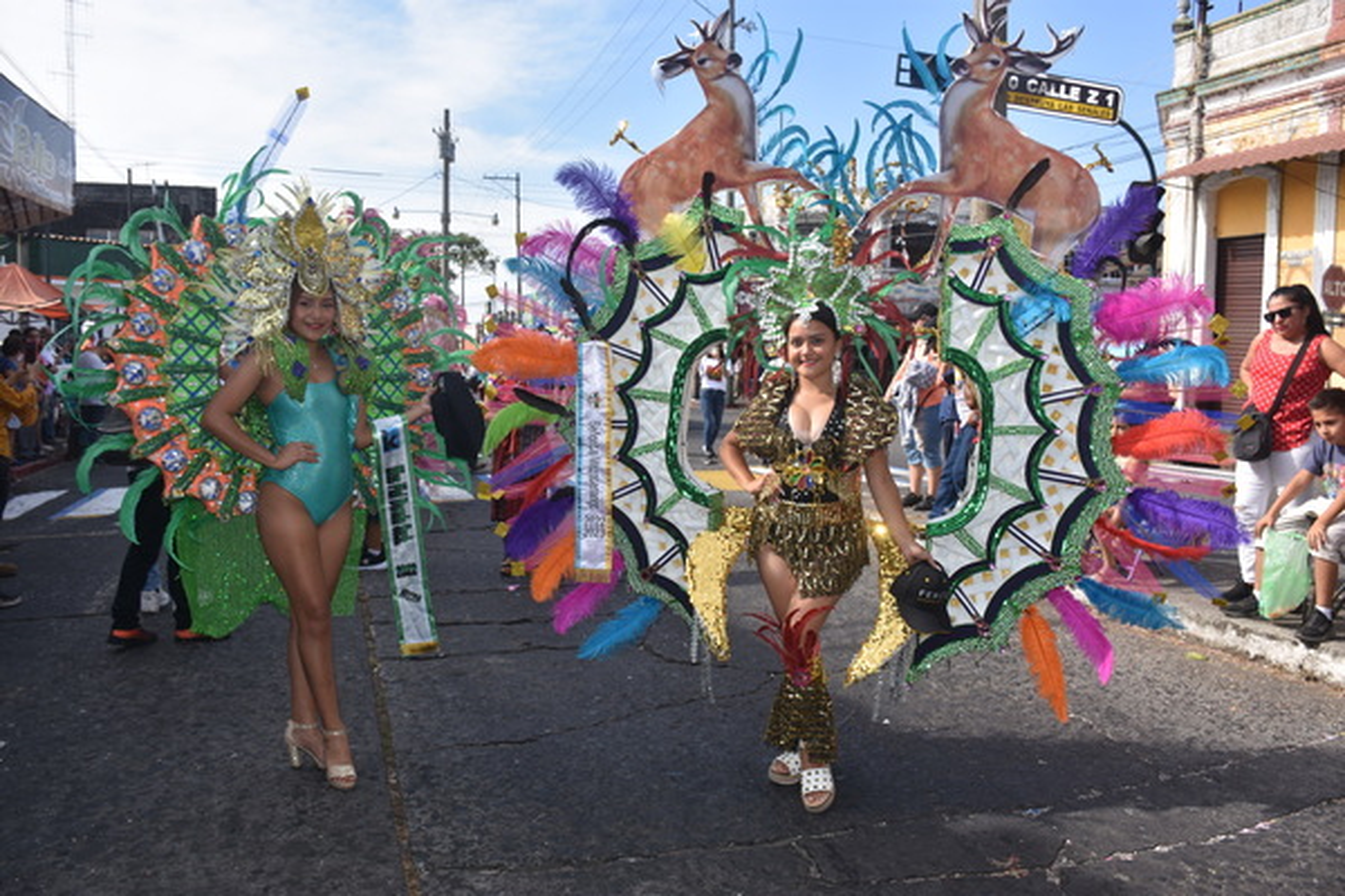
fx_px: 1009
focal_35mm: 27
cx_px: 672
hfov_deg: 67.4
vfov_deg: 47.9
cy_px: 448
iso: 100
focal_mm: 18
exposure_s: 1/250
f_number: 6.3
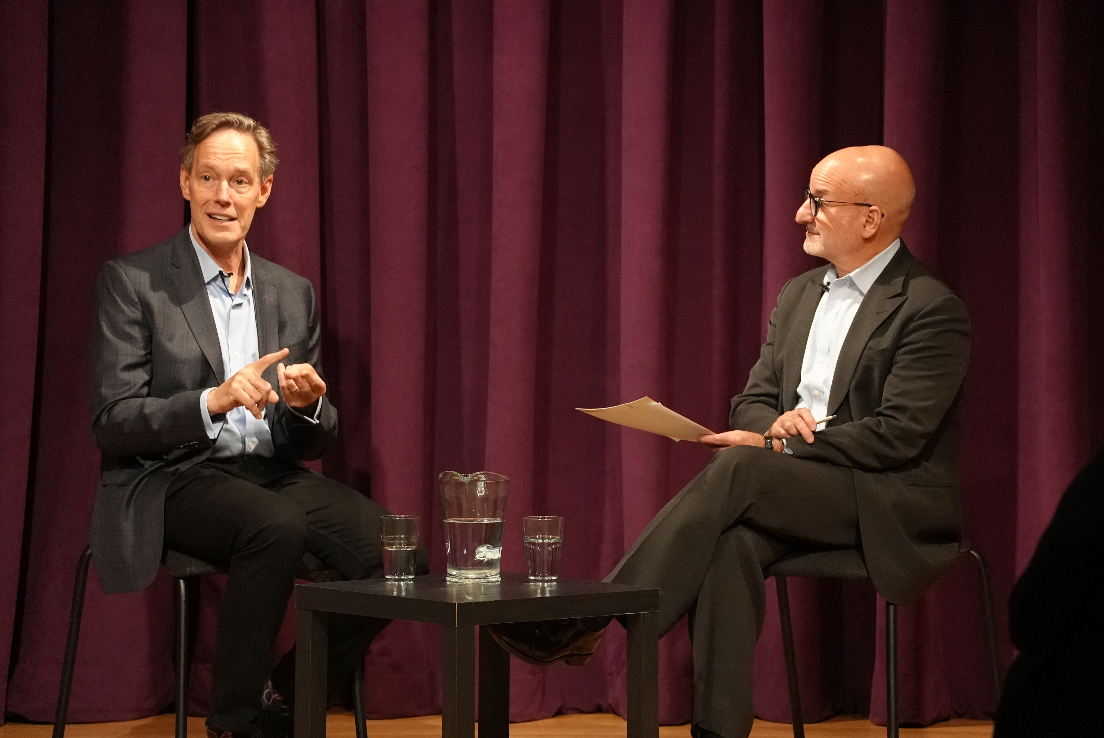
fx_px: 5369
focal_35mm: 175
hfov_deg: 11.7
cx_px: 552
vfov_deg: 7.9
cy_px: 369
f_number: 5.6
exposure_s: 1/125
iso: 12800
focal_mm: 175
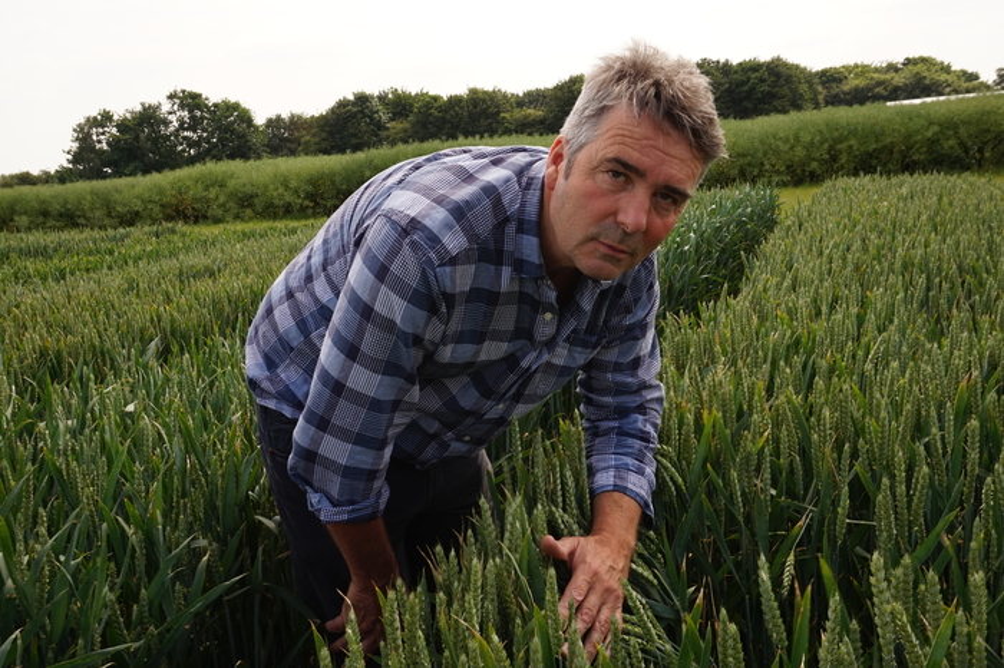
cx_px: 502
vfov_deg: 36.8
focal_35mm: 36
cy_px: 334
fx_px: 1003
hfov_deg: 53.2
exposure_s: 1/80
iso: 100
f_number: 11
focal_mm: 24
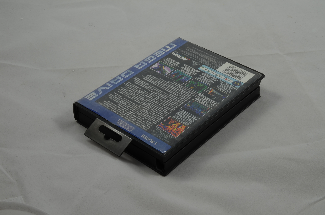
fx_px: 541
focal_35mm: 60
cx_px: 162
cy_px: 108
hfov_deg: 33.5
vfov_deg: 22.5
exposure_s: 1/2.5
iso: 100
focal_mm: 40
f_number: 20
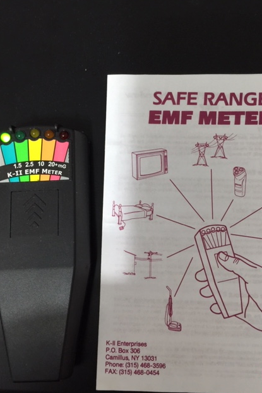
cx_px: 144
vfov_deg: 60.3
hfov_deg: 42.3
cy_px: 193
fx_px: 339
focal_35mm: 31
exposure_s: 1/10
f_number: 2.2
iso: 100
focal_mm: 4.15
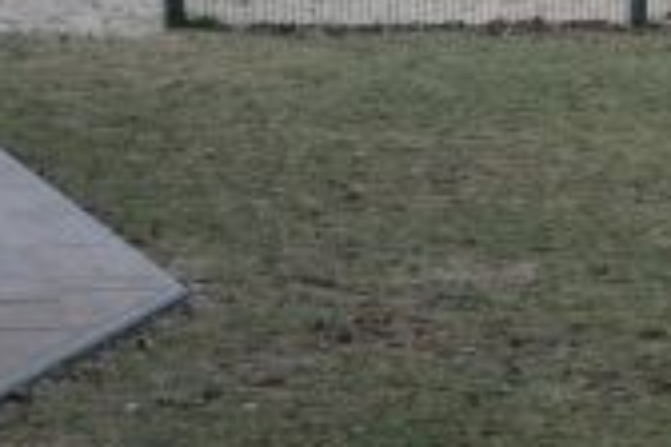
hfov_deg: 10.9
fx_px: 3411
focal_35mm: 183
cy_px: -120
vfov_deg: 7.4
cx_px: 923
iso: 100
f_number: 5.6
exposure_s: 1/125
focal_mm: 32
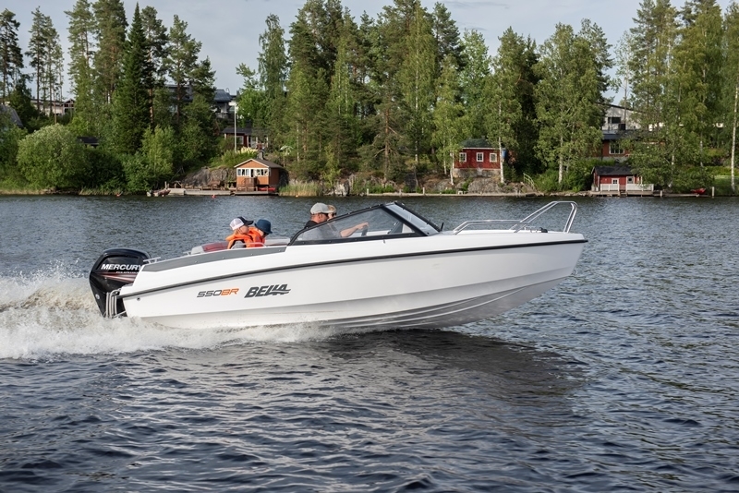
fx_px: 1150
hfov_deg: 35.6
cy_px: 246
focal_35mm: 56
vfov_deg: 24.2
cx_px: 370
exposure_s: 1/800
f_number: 5.6
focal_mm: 56
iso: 200
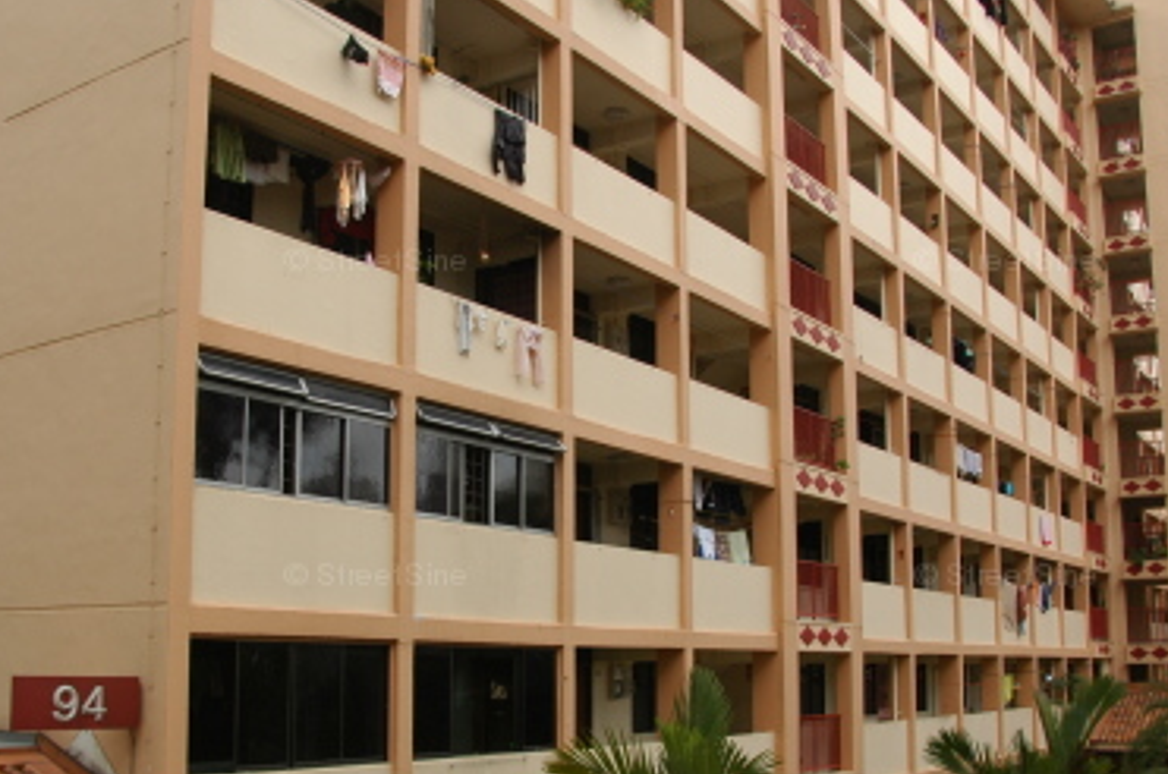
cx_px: 519
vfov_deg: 33.0
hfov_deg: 48.4
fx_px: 1296
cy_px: 505
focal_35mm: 40
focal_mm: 18
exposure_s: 1/250
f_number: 5.6
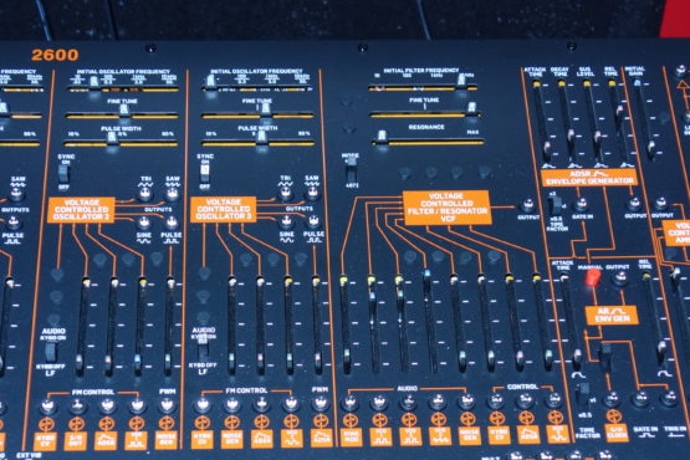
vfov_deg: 16.3
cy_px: 369
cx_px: 338
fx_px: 1591
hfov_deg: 24.5
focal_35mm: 83
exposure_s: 1/250
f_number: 3.2
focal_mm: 16.78
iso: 125
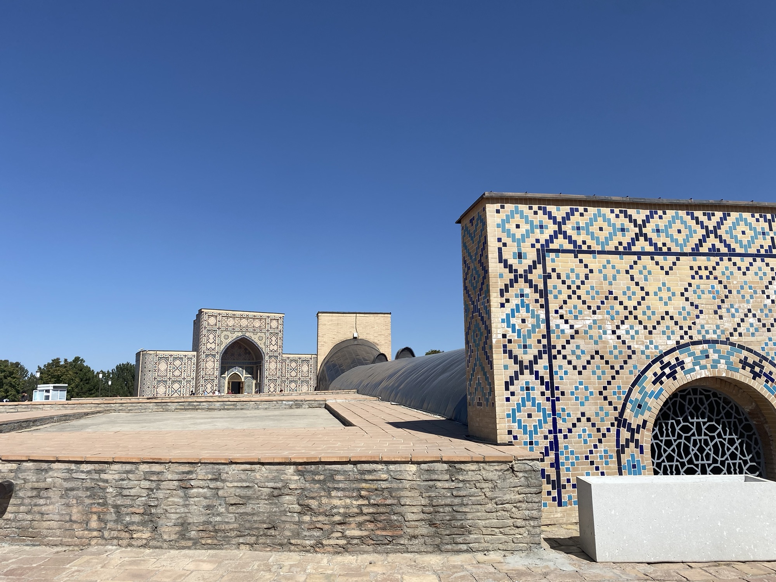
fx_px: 583
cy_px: 291
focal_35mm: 26
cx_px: 388
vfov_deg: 53.1
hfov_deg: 67.3
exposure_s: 1/5025
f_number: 1.8
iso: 32
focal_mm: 4.25
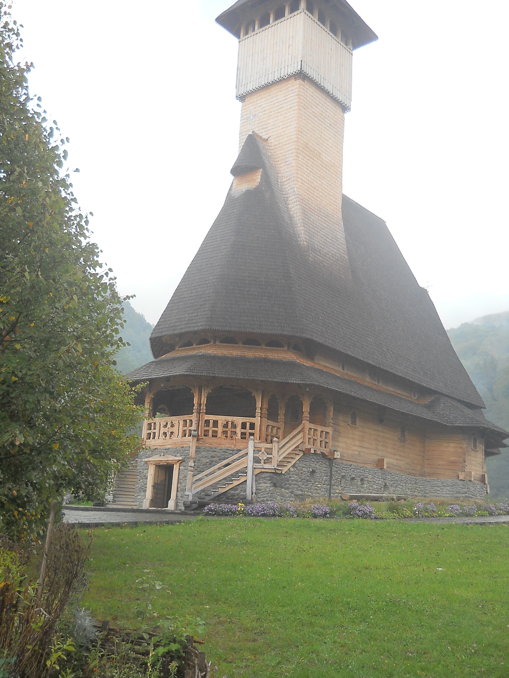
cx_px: 254
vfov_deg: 45.8
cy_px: 339
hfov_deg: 35.1
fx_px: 804
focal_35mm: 41
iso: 80
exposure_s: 1/125
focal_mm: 6.72
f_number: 3.1
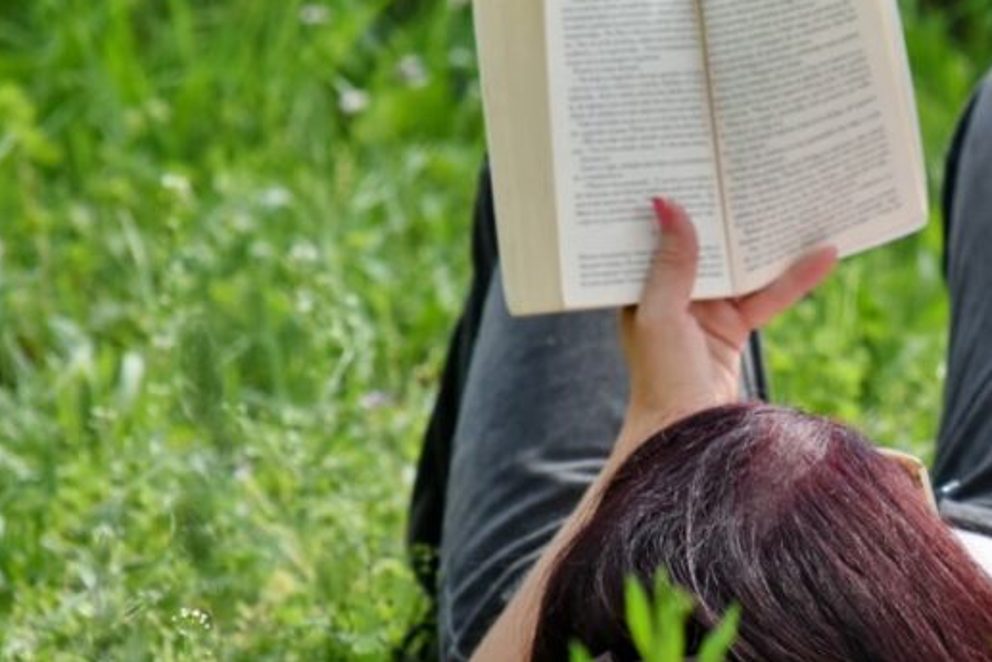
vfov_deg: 2.5
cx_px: 938
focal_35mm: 550
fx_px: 15159
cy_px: 419
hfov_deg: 3.7
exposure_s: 1/320
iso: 220
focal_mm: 185
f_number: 8
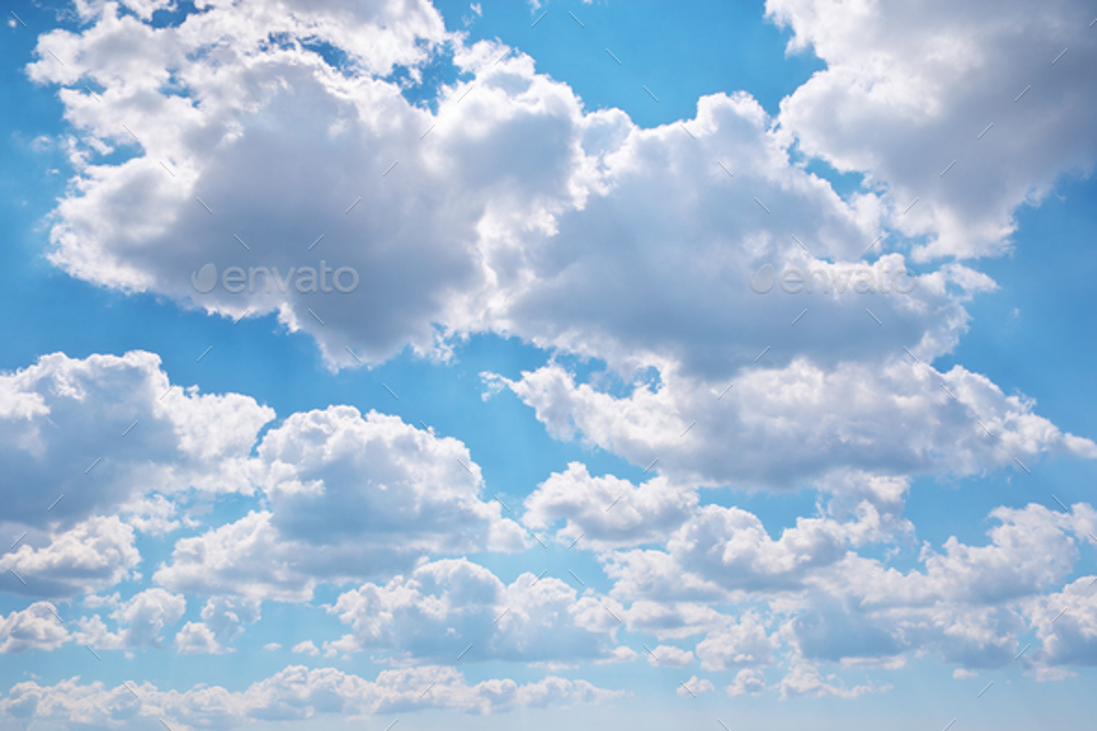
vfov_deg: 39.9
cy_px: 366
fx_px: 1005
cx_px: 548
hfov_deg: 57.2
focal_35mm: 33
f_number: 9
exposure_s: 1/200
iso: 100
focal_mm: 22
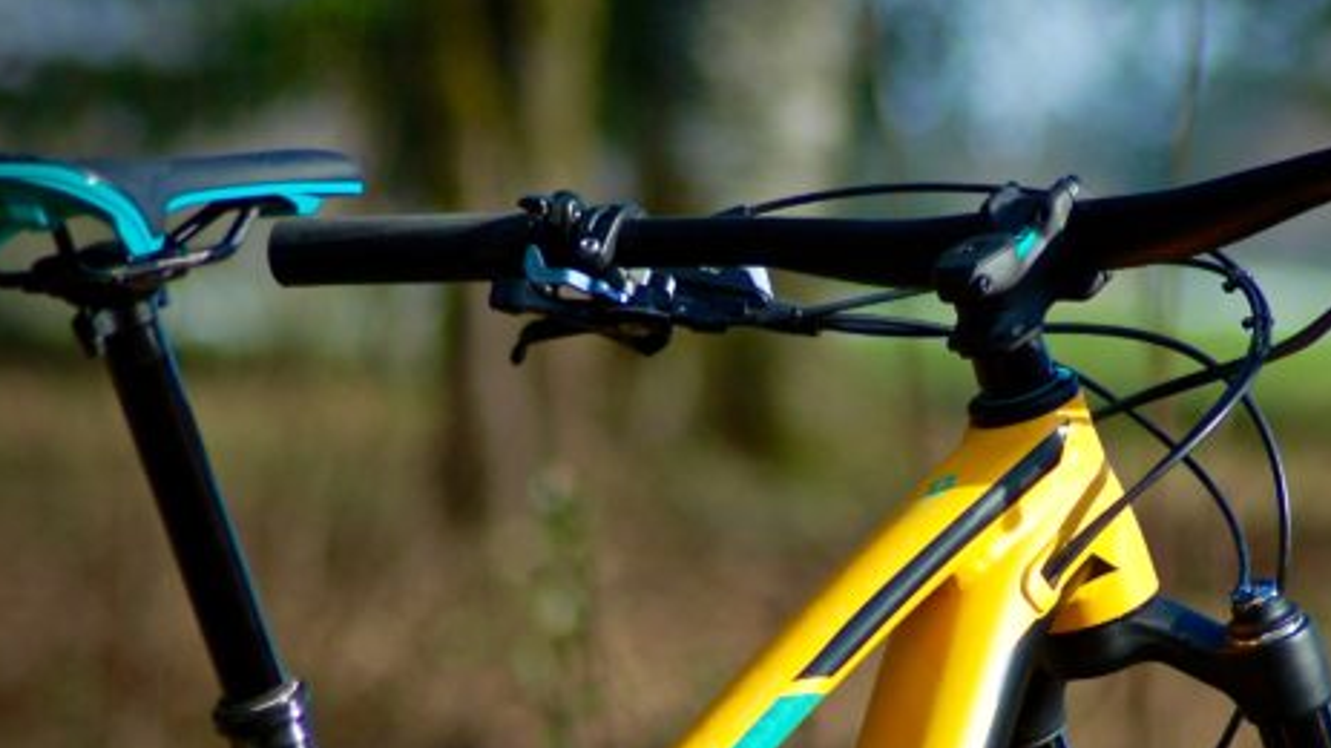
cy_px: 665
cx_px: 868
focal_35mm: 433
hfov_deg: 5.0
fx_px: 15276
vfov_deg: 2.8
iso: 400
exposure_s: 1/1600
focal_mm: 170
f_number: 5
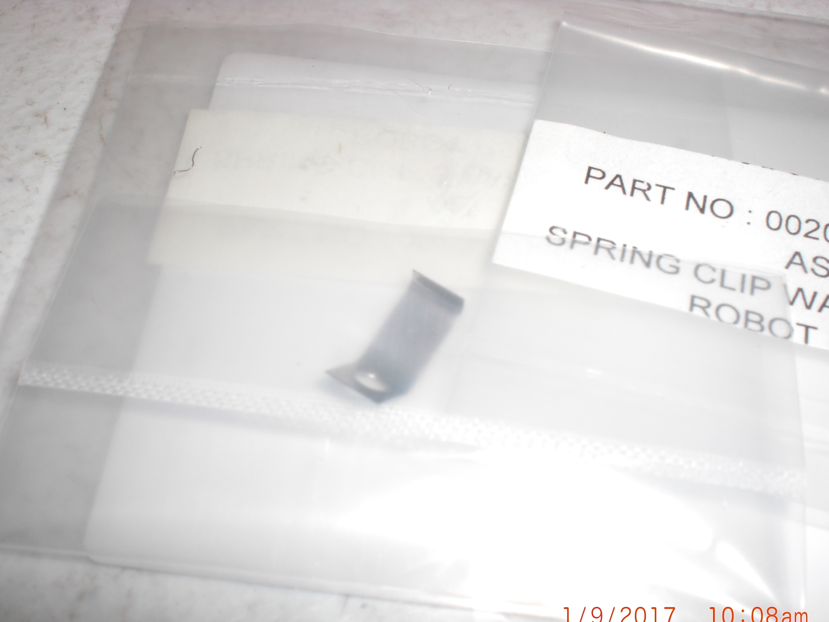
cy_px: 343
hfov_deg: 44.8
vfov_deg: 34.3
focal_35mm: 42
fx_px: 1006
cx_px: 405
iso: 64
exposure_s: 1/60
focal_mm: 6.3
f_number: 5.6
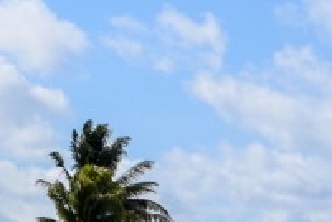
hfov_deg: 9.5
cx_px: -12
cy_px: 333
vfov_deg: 6.3
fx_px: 1983
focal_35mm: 215
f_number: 11
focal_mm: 24
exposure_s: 1/500
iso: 200
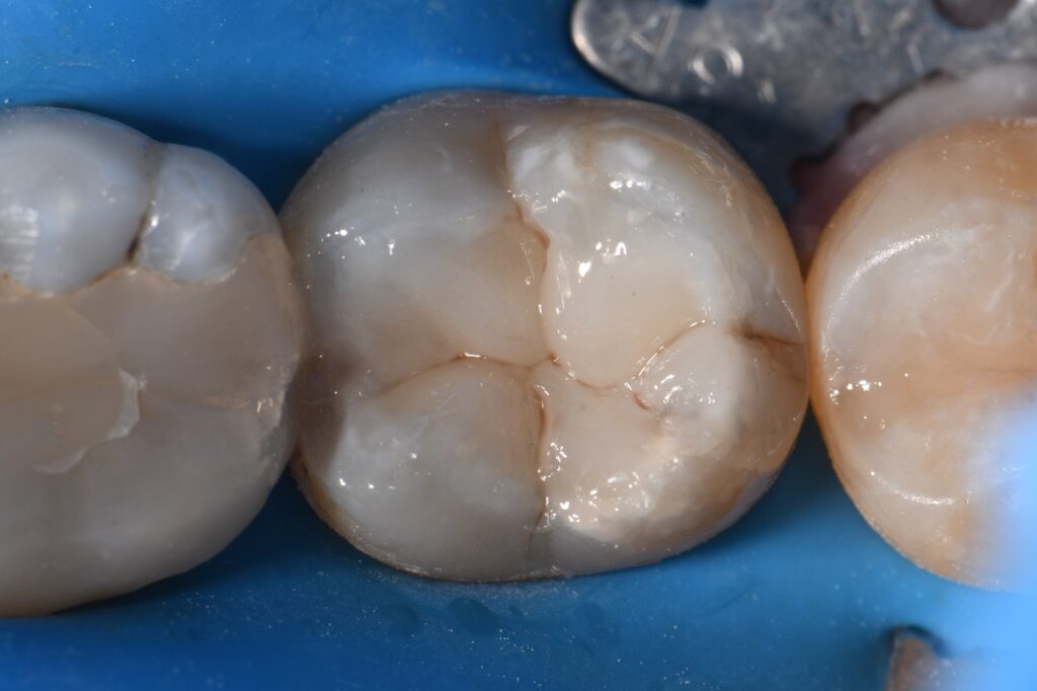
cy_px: 346
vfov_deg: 8.7
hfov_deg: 13.1
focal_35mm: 157
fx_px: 4521
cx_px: 518
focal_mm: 105
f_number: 32
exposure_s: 1/160
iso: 200
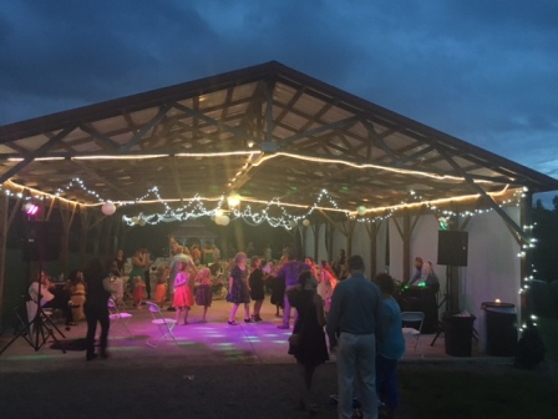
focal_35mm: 29
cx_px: 279
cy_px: 210
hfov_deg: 61.7
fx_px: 467
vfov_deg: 48.2
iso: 400
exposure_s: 1/15
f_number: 2.2
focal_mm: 4.15
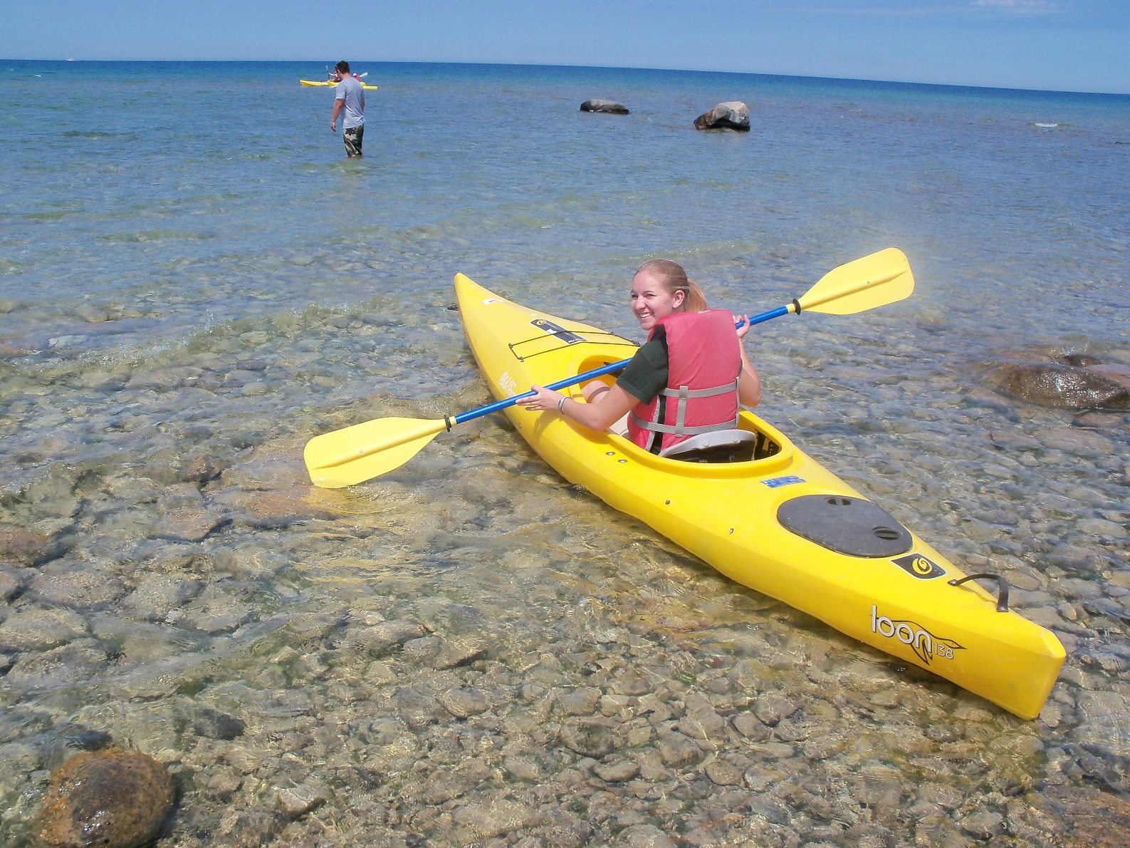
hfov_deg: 52.6
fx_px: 1142
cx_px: 565
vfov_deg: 40.7
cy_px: 424
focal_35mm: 35
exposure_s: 1/500
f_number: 5.5
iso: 80
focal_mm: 6.3
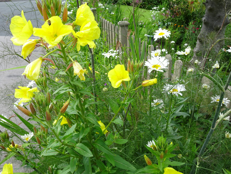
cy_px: 87
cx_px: 116
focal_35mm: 36
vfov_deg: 39.7
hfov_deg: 51.4
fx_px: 240
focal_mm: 6.17
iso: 80
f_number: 4
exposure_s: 1/200
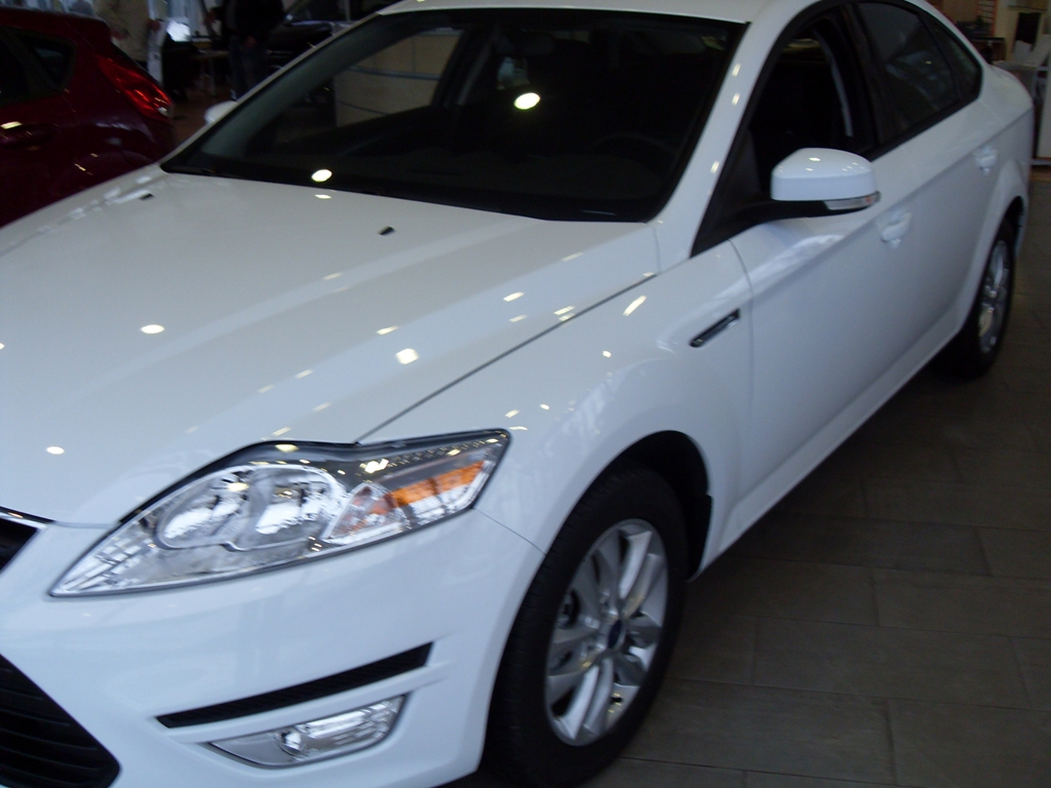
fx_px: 1123
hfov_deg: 50.1
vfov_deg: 38.7
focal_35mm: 37
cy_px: 394
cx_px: 526
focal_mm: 6.3
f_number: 2.8
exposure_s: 1/45
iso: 100
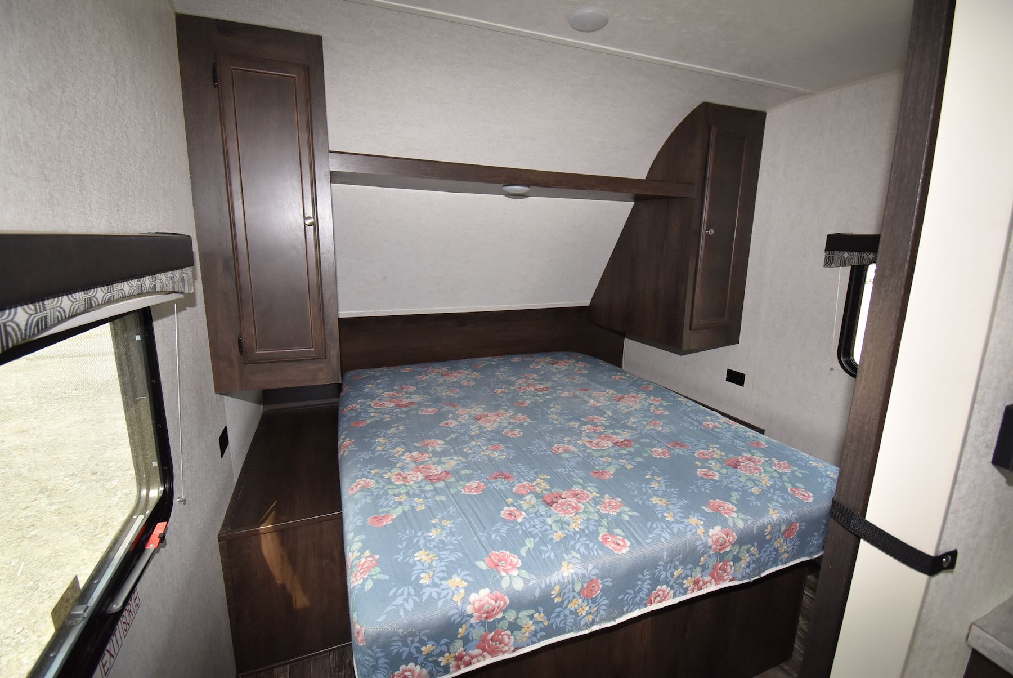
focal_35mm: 15
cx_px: 506
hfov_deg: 100.3
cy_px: 339
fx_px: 422
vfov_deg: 77.5
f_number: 4.5
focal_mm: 10
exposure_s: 1/80
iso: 800
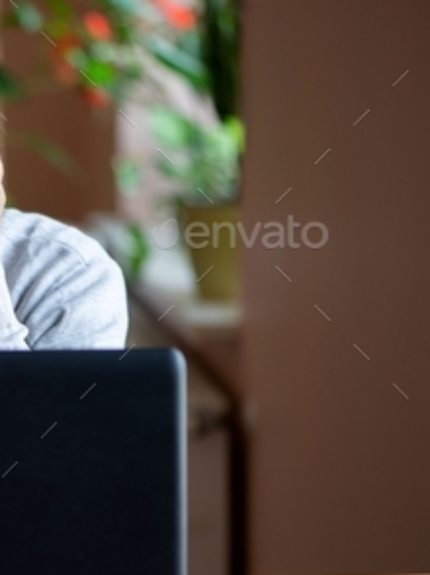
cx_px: -59
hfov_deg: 7.3
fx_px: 3367
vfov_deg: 9.8
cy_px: 327
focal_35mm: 203
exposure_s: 1/200
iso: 200
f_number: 2.8
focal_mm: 105
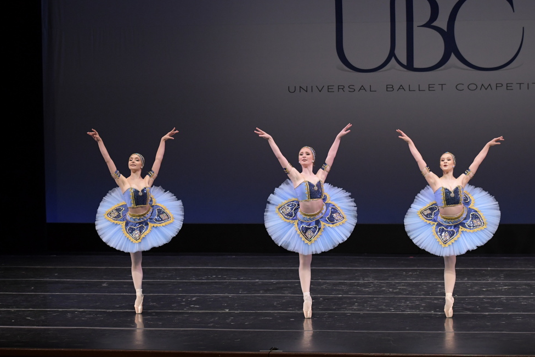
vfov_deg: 9.5
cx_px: 305
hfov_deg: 14.2
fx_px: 2140
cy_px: 154
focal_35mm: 144
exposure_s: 1/500
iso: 1600
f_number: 3.2
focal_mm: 78
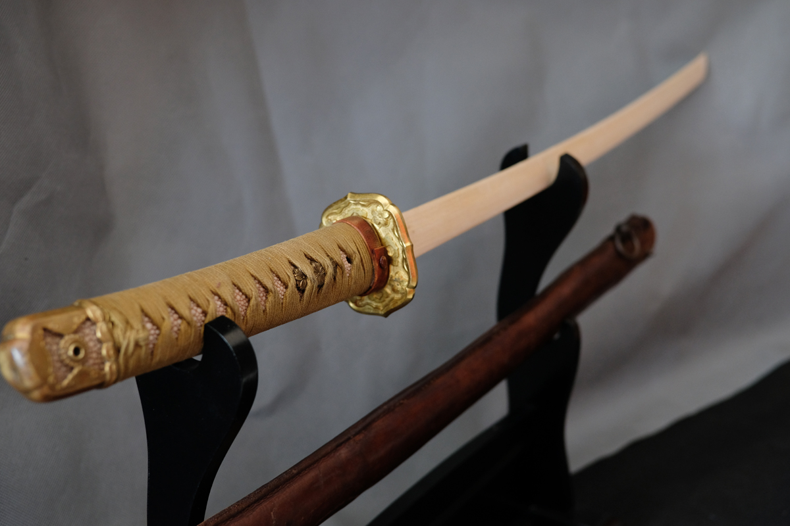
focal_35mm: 48
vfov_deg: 28.1
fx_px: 1053
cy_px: 263
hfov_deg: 41.1
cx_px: 395
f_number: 3.6
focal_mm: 32
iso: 1000
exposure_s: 1/15
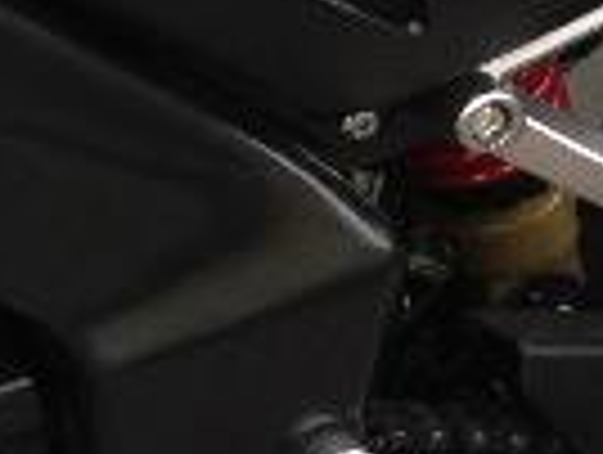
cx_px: -1030
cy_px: -54
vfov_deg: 7.5
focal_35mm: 197
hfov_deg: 8.7
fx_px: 3438
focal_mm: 4.12
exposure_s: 1/120
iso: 80
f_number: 2.4
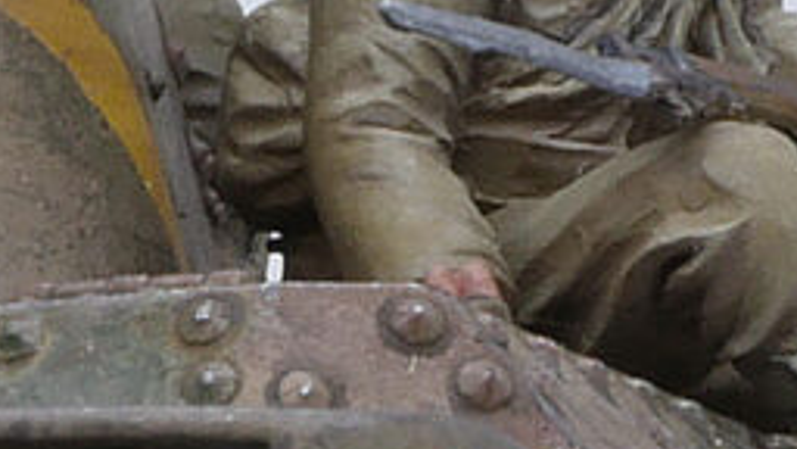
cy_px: 371
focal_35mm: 522
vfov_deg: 2.3
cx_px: -1012
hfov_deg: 4.1
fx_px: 11032
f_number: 22
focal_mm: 30
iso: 200
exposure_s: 1/1.6
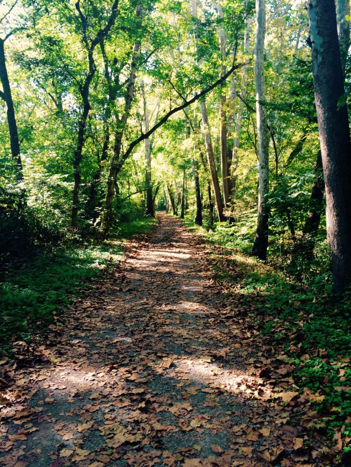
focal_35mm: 29
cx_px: 176
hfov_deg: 48.2
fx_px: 392
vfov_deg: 61.7
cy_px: 234
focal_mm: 4.15
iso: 50
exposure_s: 1/120
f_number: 2.2
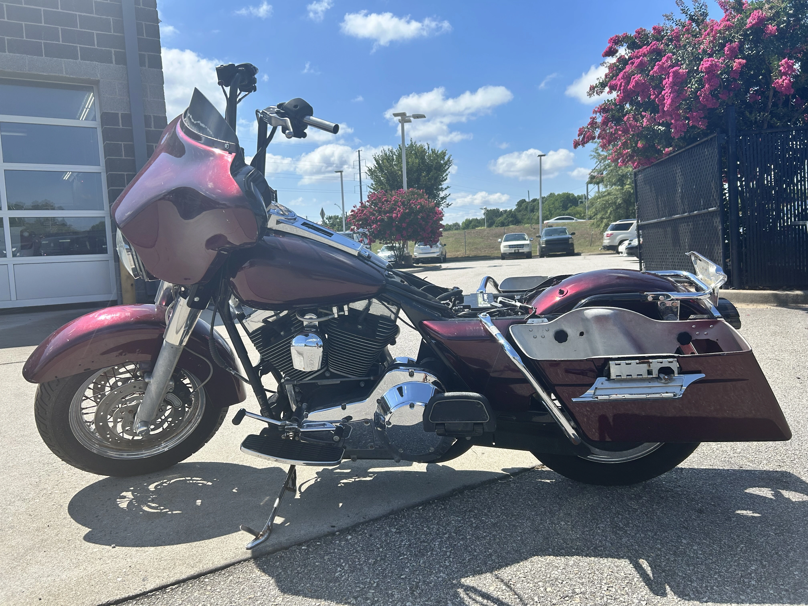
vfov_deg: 53.1
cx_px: 404
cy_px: 303
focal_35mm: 26
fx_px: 607
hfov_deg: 67.3
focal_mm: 5.7
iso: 50
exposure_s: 1/3704
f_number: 1.5
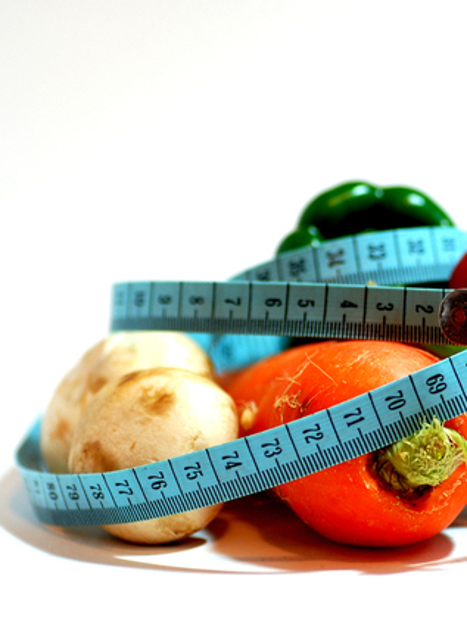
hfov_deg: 7.6
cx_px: 375
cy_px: 312
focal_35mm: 196
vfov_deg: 10.1
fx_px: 3527
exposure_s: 1/30
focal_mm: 90
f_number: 3.5
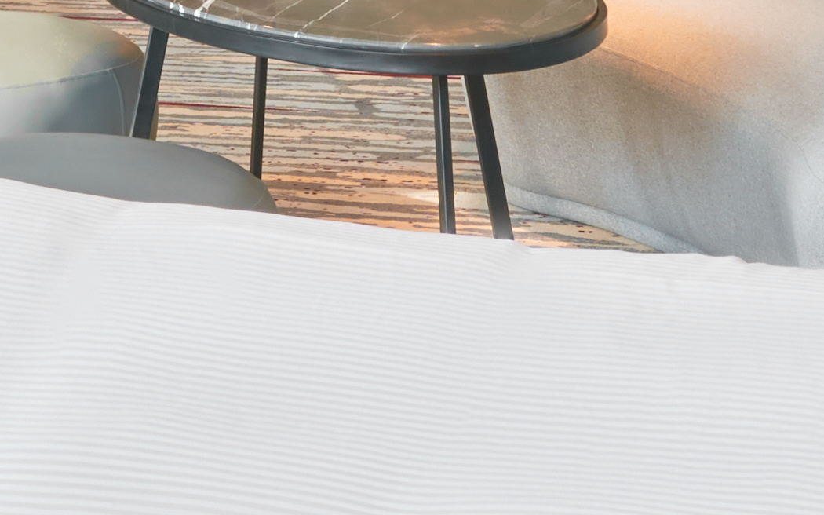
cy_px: -523
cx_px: 7
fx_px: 3031
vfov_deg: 9.1
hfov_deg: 15.2
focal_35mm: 135
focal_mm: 17
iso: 200
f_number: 11
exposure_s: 1/5
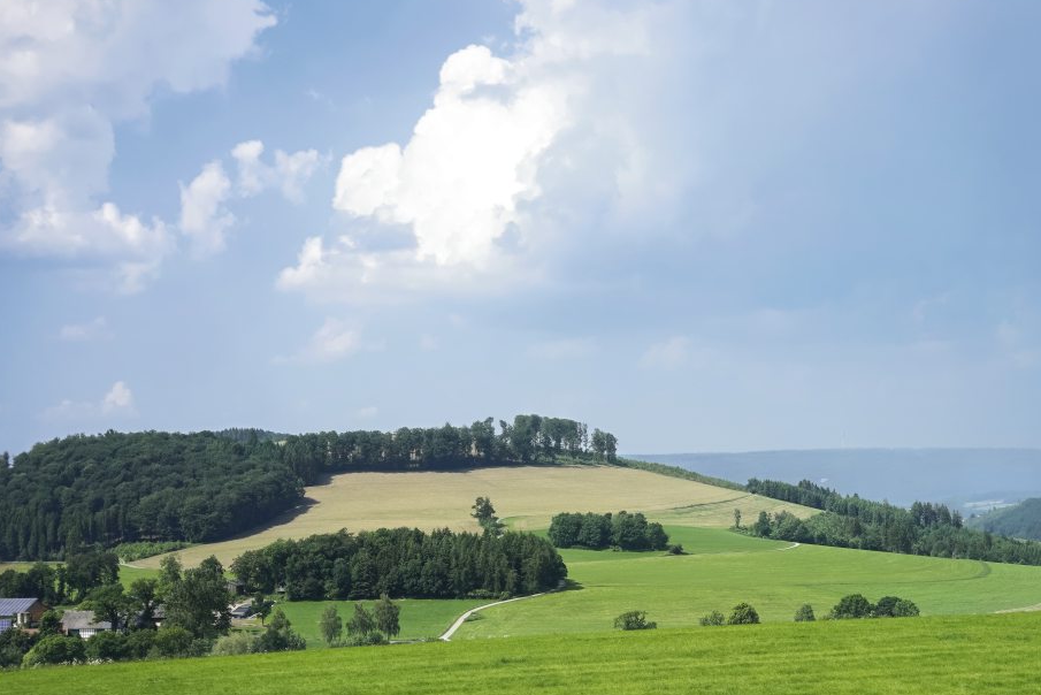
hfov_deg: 34.1
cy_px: 523
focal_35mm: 58
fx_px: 1678
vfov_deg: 23.2
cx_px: 709
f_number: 6.3
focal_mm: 35
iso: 125
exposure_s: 1/640
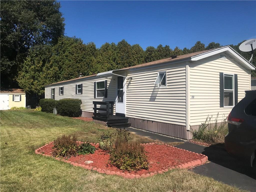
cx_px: 128
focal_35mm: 28
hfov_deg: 63.4
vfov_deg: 49.7
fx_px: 207
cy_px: 96
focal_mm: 3.99
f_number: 1.8
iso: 20
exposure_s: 1/4000
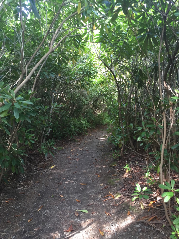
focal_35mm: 29
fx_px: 200
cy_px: 120
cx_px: 90
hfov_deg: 48.2
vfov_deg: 61.7
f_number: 2.2
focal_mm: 4.15
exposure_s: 1/30
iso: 125
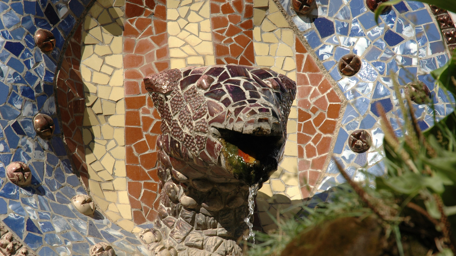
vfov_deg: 10.9
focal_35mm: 111
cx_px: 228
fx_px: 1342
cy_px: 122
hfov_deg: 19.3
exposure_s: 1/400
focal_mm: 70
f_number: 10
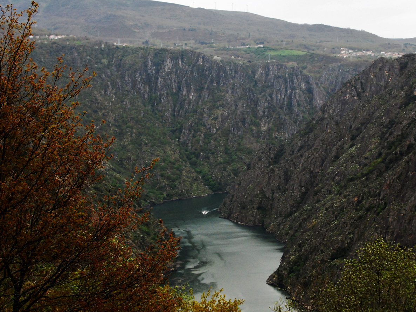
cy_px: 148
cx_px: 255
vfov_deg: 21.4
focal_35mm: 69
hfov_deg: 28.2
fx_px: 825
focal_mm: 35
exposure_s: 1/200
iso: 800
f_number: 7.1
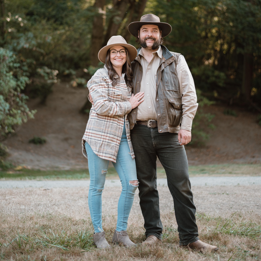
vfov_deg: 26.6
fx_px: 546
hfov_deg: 26.9
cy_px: 67
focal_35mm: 64
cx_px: 130
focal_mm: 50
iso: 160
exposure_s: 1/500
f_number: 1.8
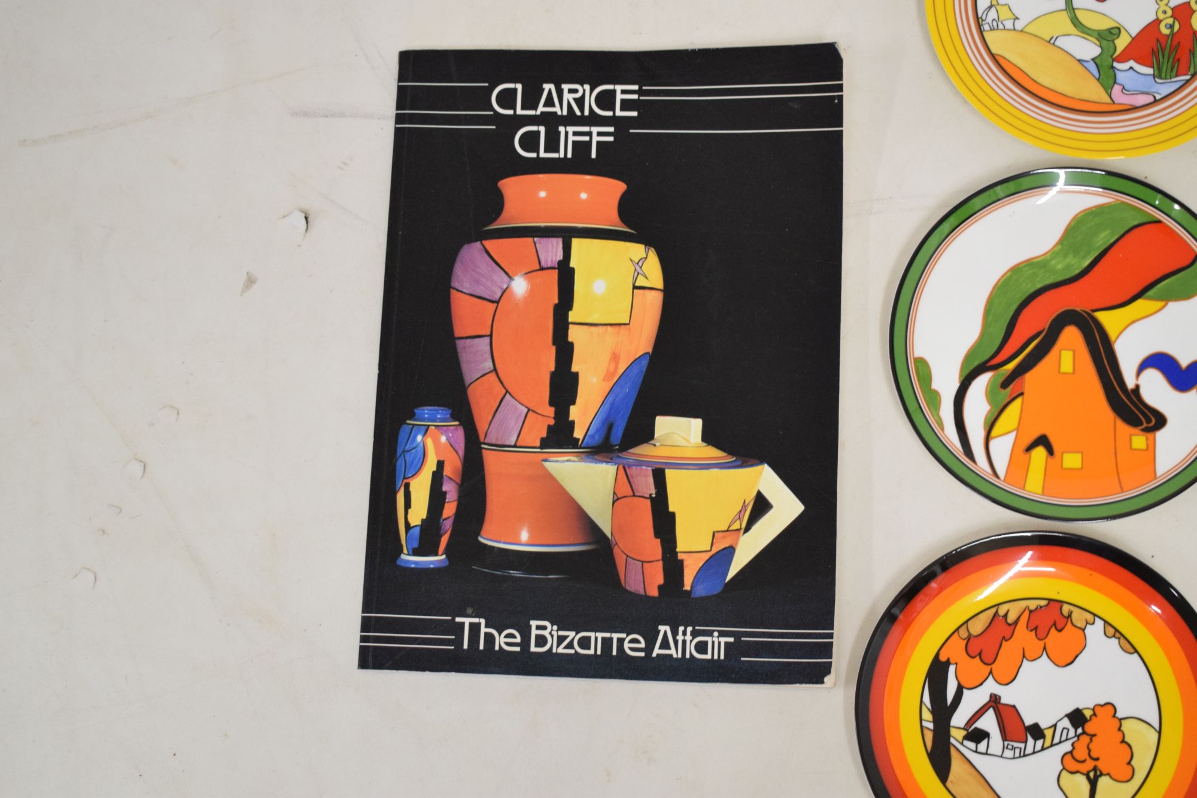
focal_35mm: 57
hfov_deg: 35.1
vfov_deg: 23.8
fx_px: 1895
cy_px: 399
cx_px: 598
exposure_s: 1/125
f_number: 5.6
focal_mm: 38
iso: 1600
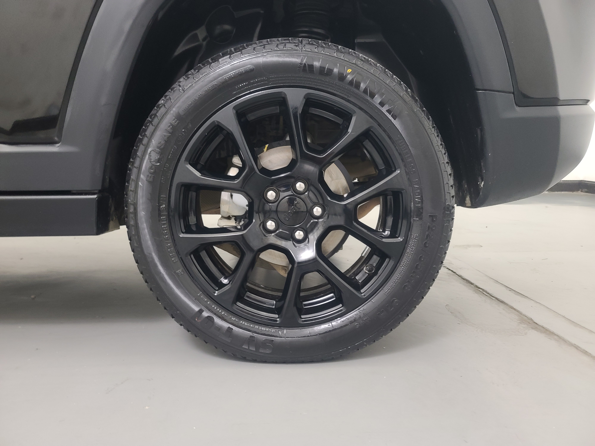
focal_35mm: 25
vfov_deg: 54.9
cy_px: 223
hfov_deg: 69.4
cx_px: 298
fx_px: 430
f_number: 1.8
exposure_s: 1/30
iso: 500
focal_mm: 7
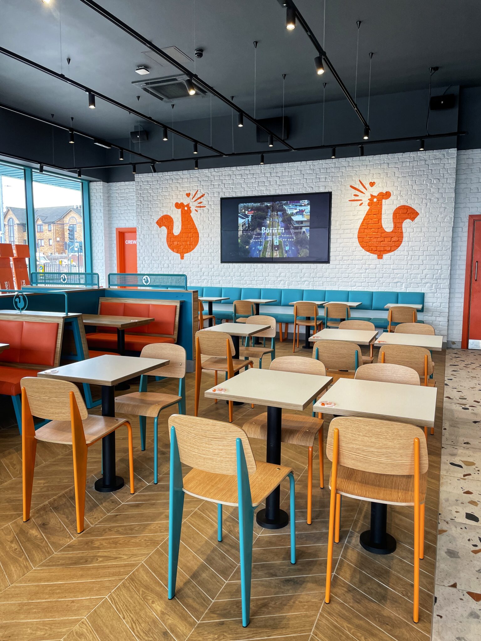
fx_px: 482
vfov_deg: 67.3
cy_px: 320
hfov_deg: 53.1
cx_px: 240
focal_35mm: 26
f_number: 1.6
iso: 50
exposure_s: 1/100
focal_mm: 4.2
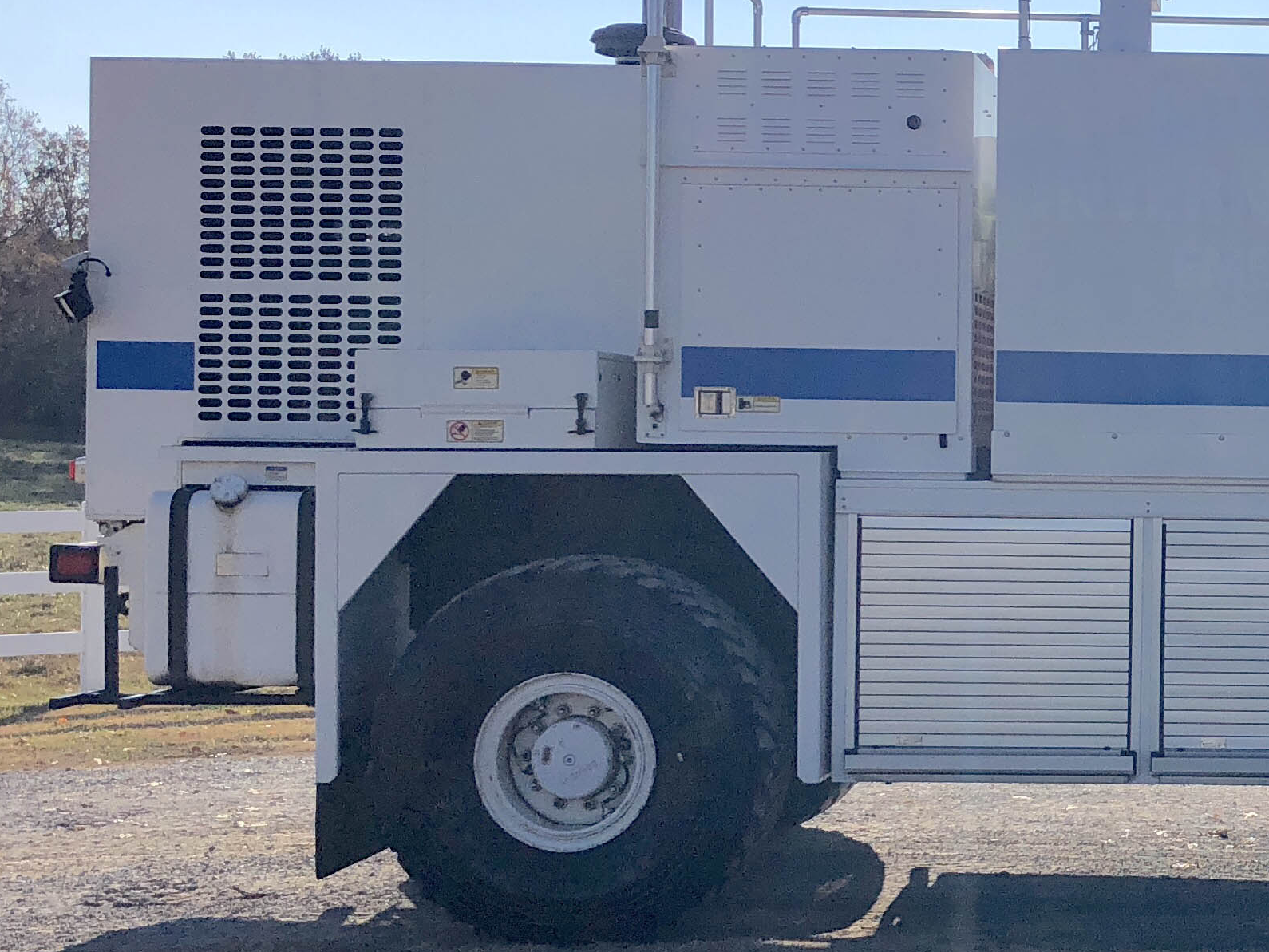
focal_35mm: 71
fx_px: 2603
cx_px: 1323
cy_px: 489
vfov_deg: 20.7
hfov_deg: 25.8
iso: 20
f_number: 1.8
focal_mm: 4
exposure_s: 1/4000
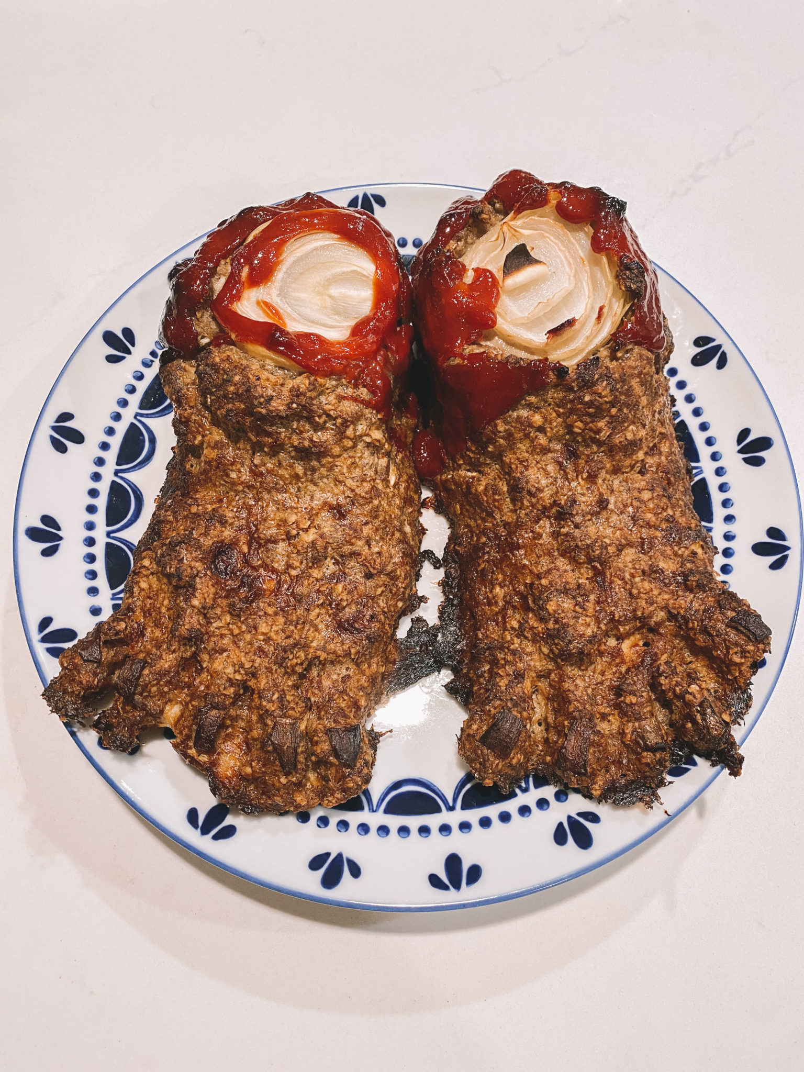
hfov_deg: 53.1
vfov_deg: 67.3
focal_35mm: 26
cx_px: 402
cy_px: 536
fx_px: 805
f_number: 1.8
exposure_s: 1/60
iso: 160
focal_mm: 4.25
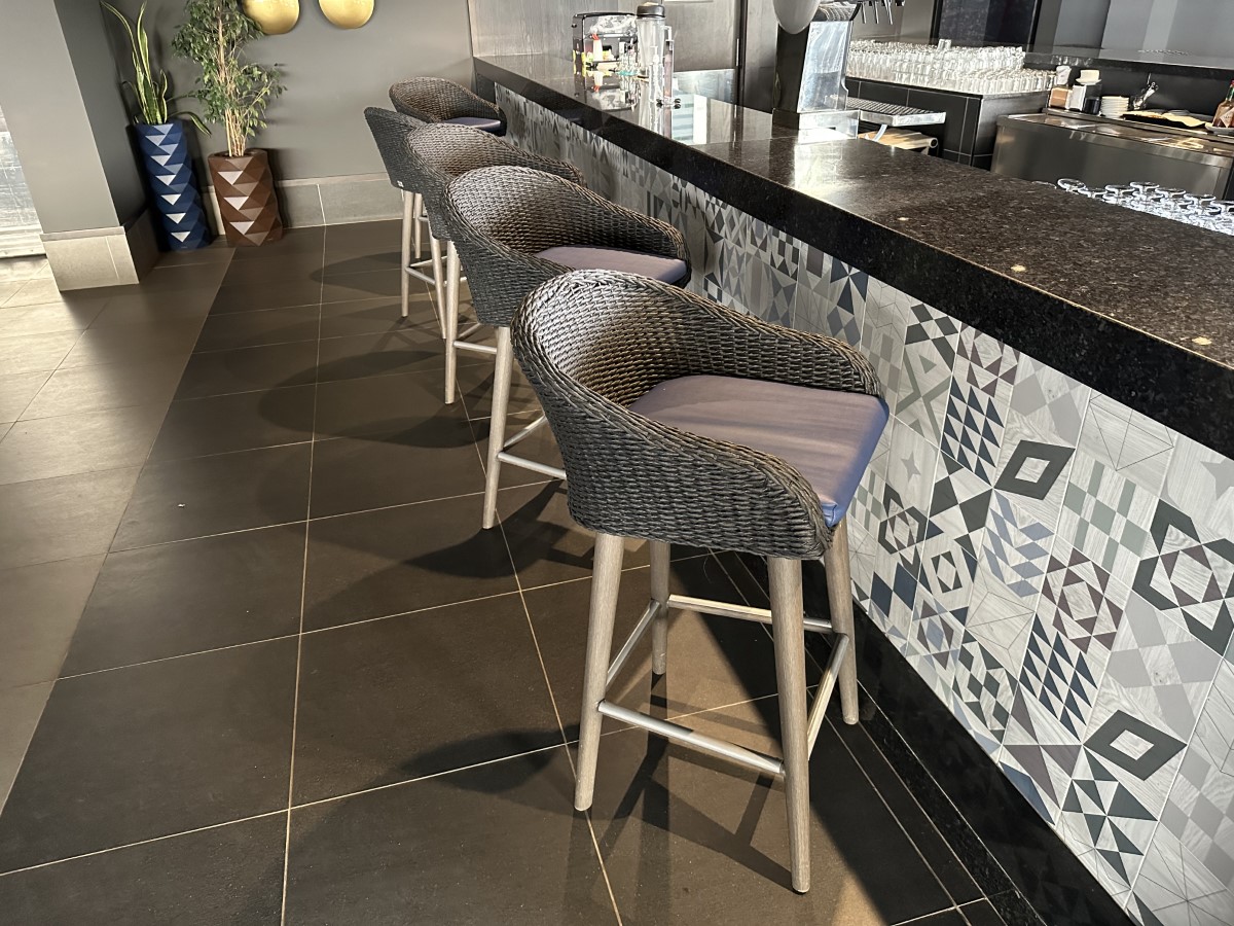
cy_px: 463
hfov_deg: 71.6
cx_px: 617
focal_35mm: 24
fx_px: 856
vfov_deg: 56.8
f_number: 1.78
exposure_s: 1/33
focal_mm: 6.86
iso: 800
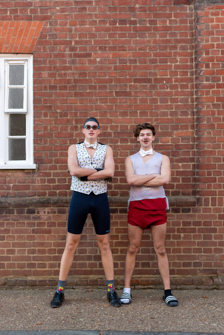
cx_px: 112
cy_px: 168
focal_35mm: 52
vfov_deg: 37.8
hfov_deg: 25.8
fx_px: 490
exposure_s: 1/400
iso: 200
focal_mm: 35
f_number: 2.5
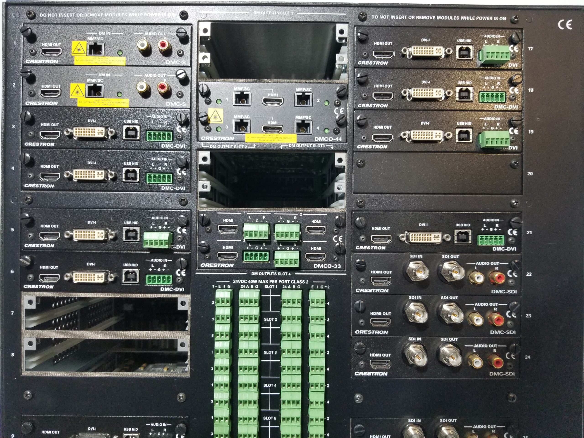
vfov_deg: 53.1
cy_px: 219
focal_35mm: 26
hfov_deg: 67.3
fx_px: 439
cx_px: 292
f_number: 1.7
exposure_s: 1/60
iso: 200
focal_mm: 4.25
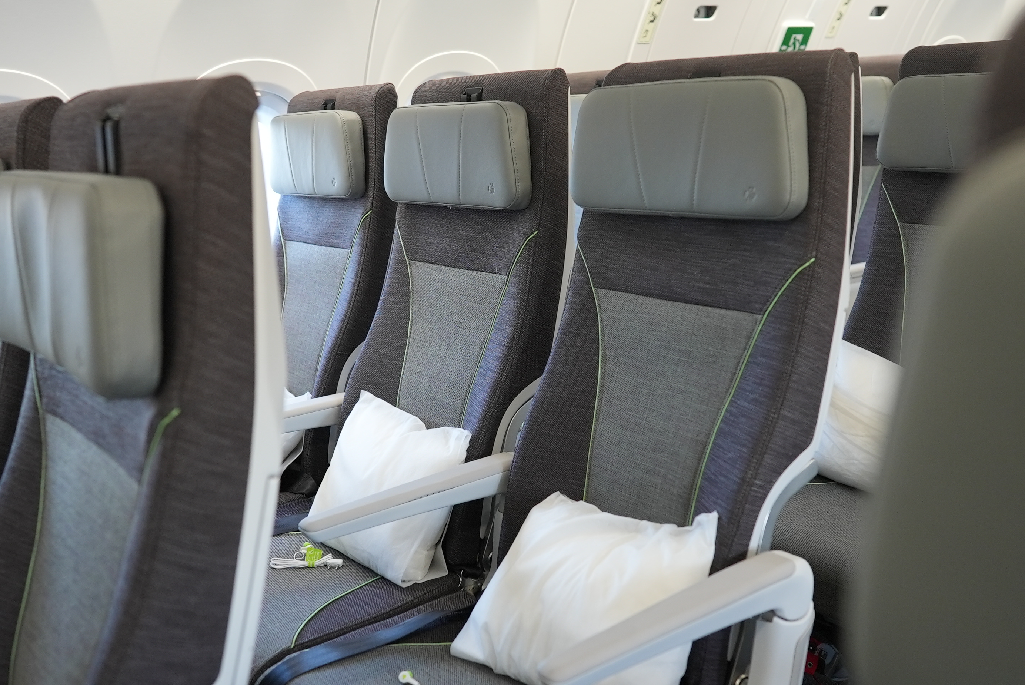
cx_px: 512
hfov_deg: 53.1
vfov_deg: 36.9
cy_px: 342
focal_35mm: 36
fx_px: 1025
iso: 1250
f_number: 2.8
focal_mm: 24
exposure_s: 1/160
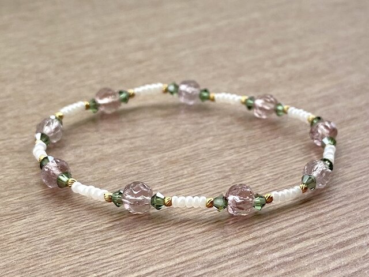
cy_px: 138
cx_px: 184
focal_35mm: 26
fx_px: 277
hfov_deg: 67.3
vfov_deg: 53.1
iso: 40
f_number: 1.8
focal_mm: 4.25
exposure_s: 1/122
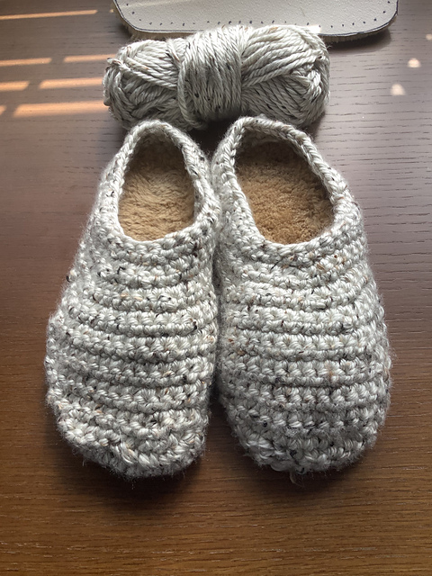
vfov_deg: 58.4
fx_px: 516
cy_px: 288
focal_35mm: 31
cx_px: 216
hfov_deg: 45.4
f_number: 2.4
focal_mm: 3.3
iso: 25
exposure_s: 1/133
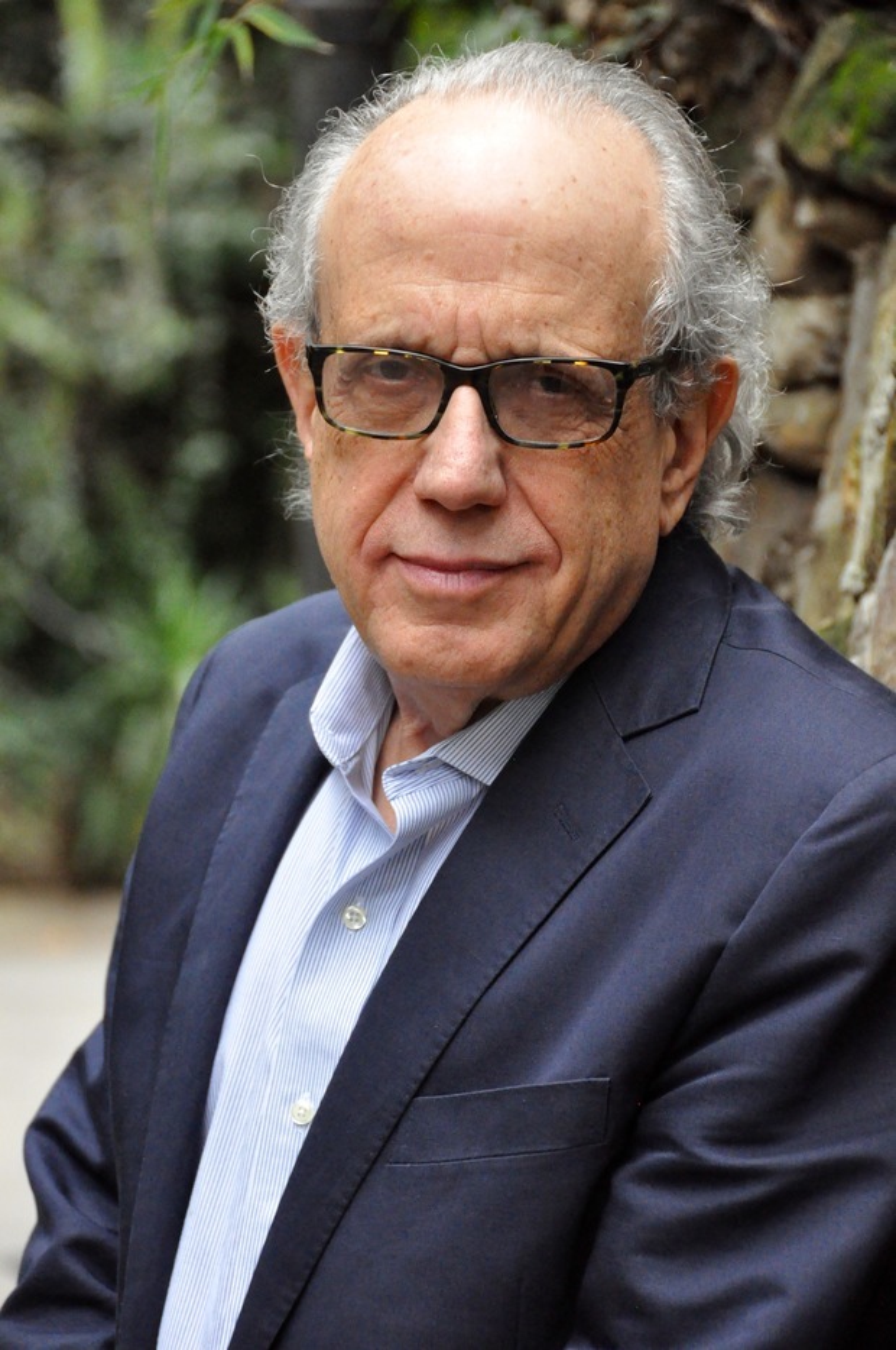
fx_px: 5893
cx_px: 448
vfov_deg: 13.1
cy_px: 675
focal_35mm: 158
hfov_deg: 8.7
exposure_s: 1/60
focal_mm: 105
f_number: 5.3
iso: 3200
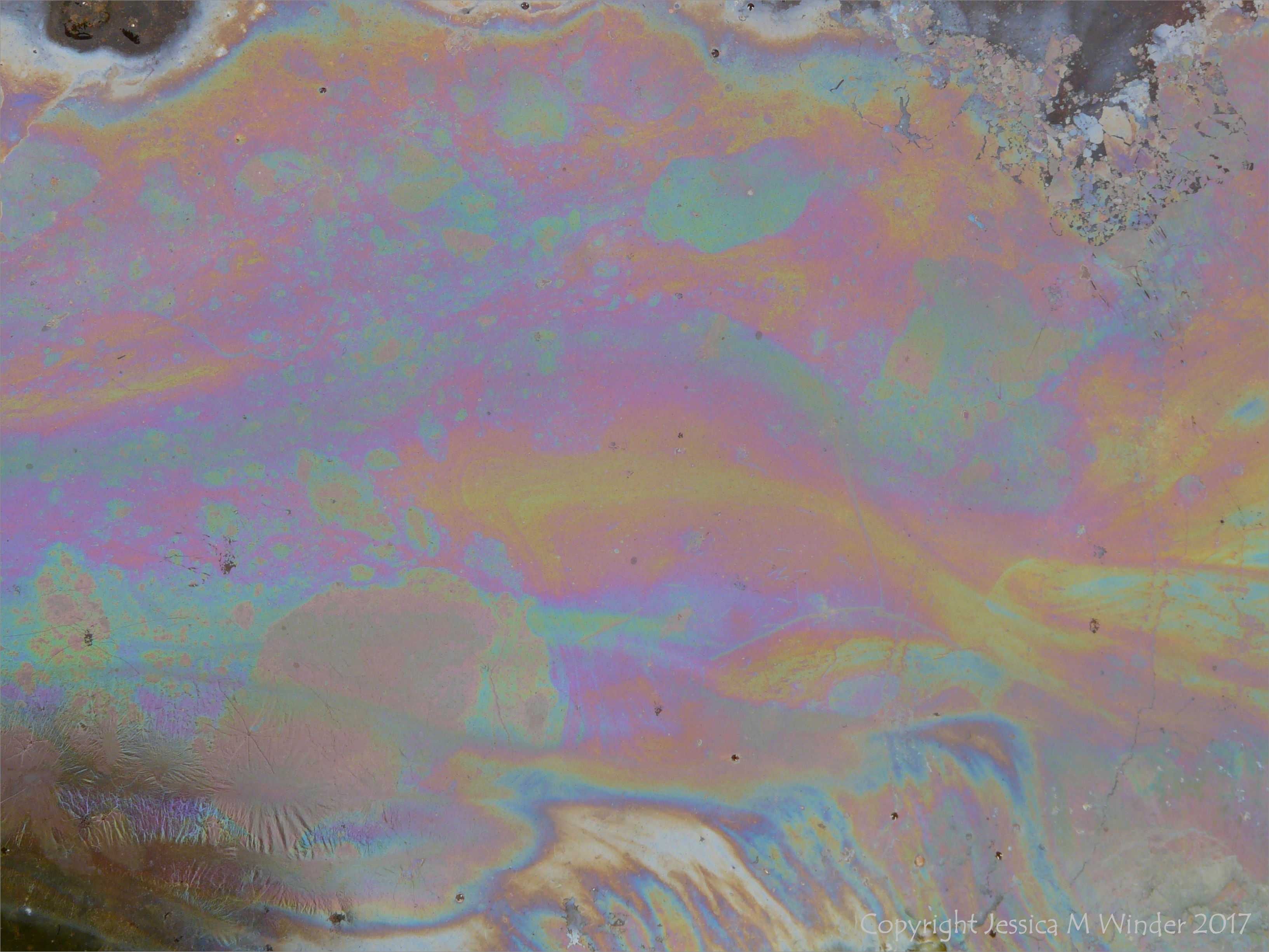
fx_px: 3446
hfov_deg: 20.9
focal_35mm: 94
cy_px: 476
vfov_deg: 15.7
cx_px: 634
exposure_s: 1/125
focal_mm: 15.4
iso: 100
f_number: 4
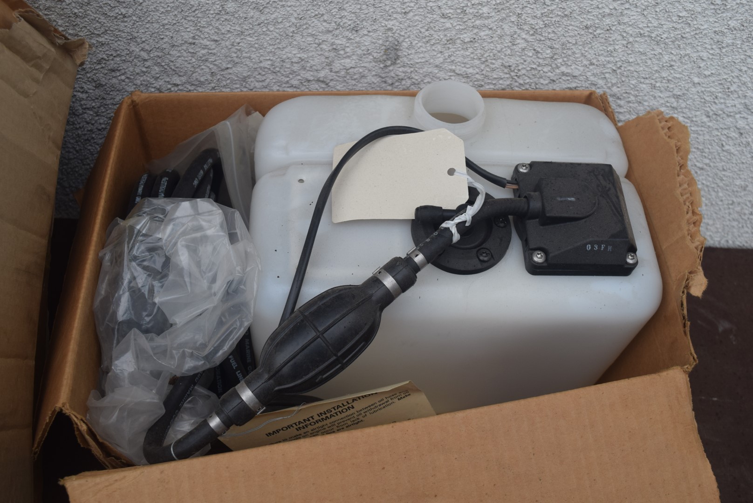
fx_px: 754
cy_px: 252
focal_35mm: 36
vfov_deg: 36.9
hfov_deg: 53.1
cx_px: 376
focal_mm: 24
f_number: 7.1
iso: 400
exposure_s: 1/200
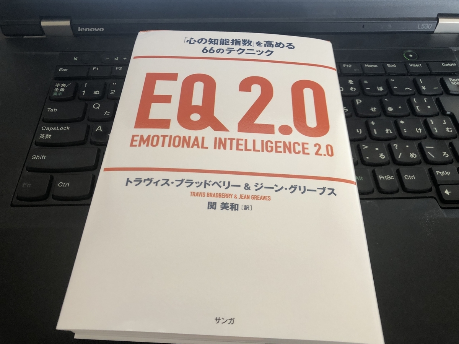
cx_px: 230
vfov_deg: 49.7
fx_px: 371
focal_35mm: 28
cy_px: 172
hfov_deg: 63.4
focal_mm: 3.99
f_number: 1.8
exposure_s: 1/30
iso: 40
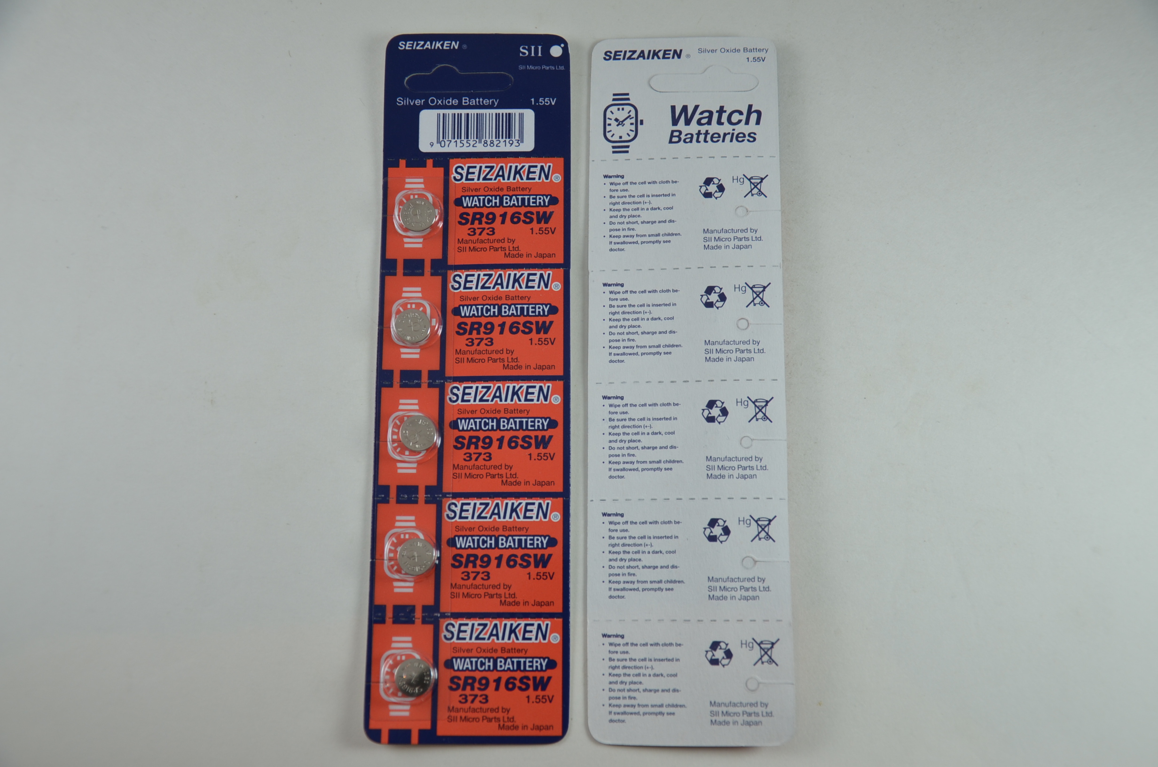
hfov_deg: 46.5
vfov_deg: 31.8
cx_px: 579
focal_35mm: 42
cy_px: 384
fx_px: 1348
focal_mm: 28
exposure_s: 1/125
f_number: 4
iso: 200
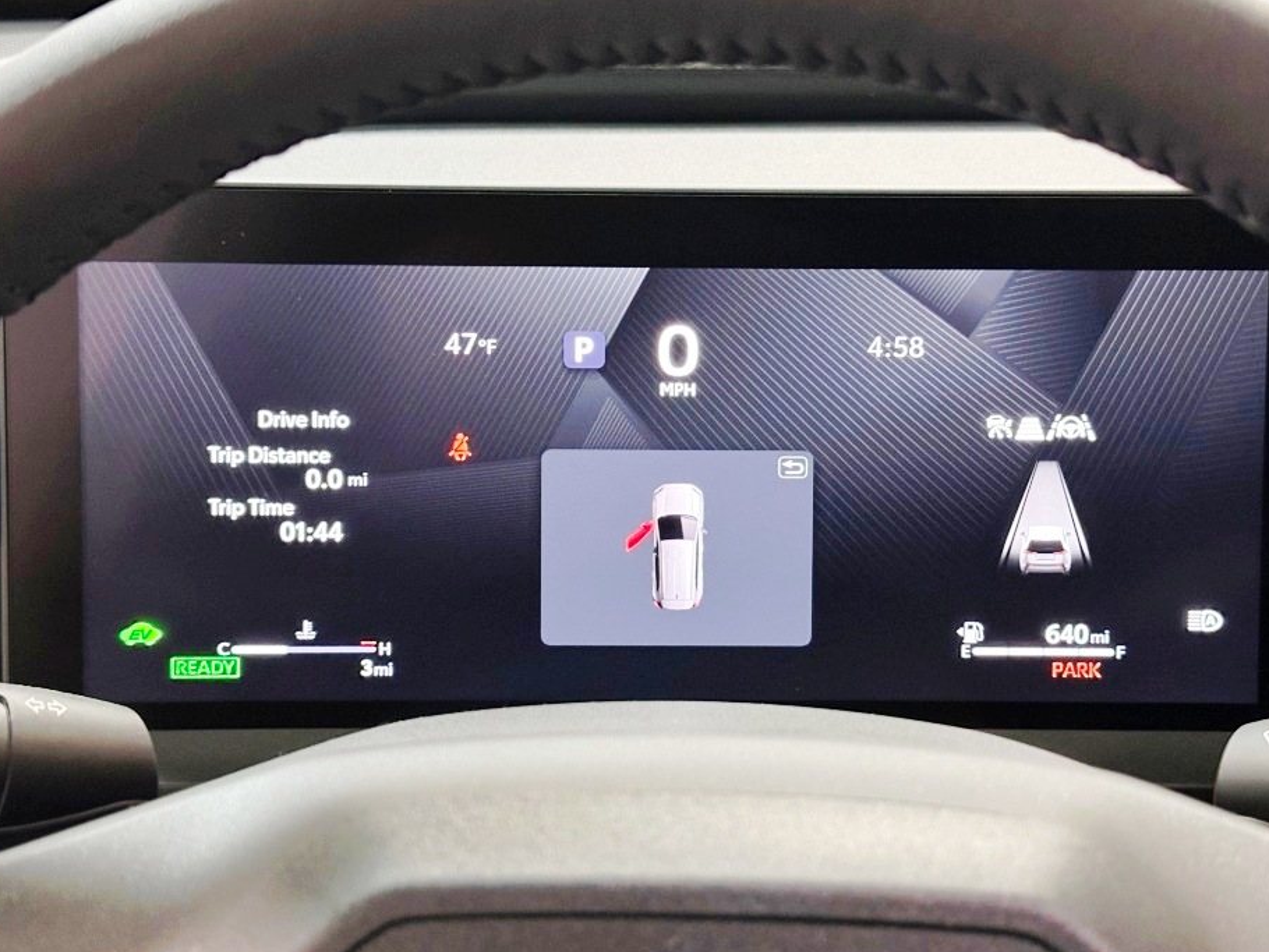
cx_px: 672
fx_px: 1980
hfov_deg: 35.5
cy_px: 466
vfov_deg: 27.0
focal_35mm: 54
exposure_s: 1/25
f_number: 1.78
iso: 640
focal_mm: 6.86
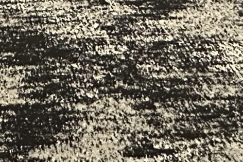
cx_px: -54
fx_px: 533
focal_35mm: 79
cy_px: -277
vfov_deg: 12.0
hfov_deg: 23.3
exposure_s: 1/60
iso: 500
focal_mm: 2.22
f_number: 2.2
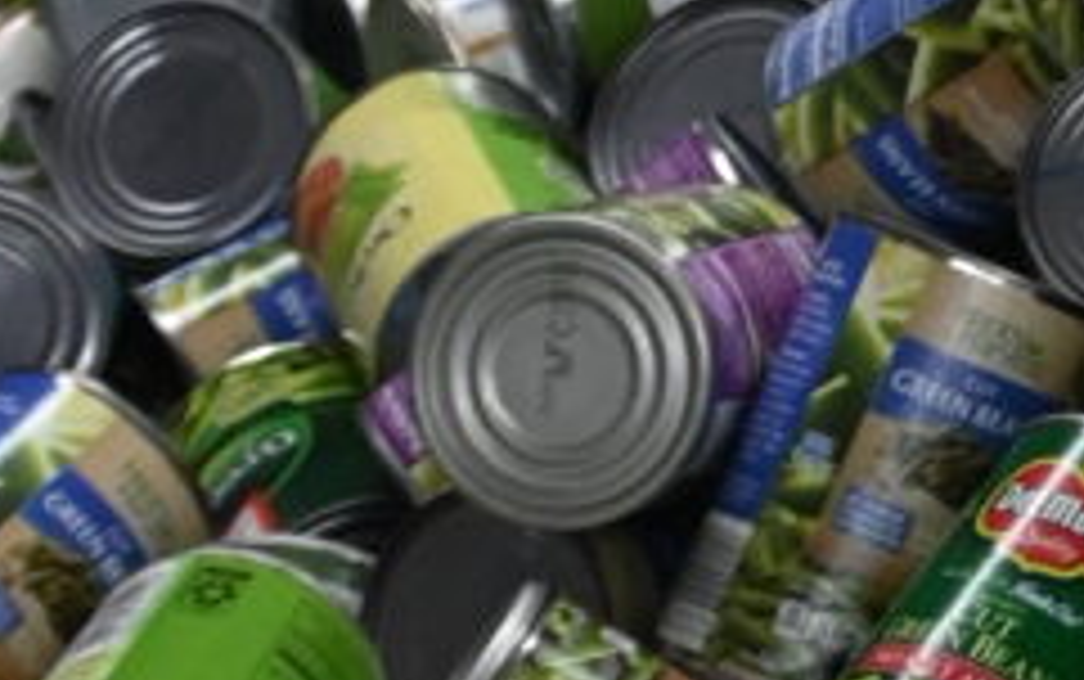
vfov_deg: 4.4
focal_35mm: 292
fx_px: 8647
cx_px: 2247
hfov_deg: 6.9
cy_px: -689
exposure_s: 1/160
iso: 1250
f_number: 4
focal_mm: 22.5
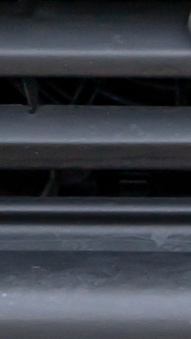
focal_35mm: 340
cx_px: 1187
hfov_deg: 3.2
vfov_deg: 6.3
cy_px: 201
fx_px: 3062
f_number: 5.6
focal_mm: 36
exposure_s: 1/200
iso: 500
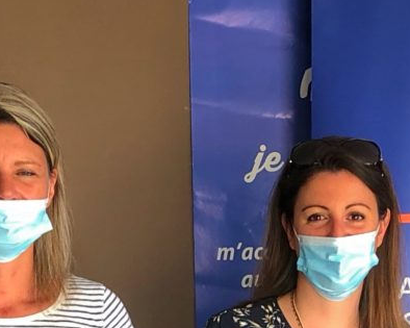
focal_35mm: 142
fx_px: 1723
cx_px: 273
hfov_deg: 13.6
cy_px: 638
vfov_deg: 10.1
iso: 32
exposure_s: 1/100
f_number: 1.8
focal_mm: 3.99
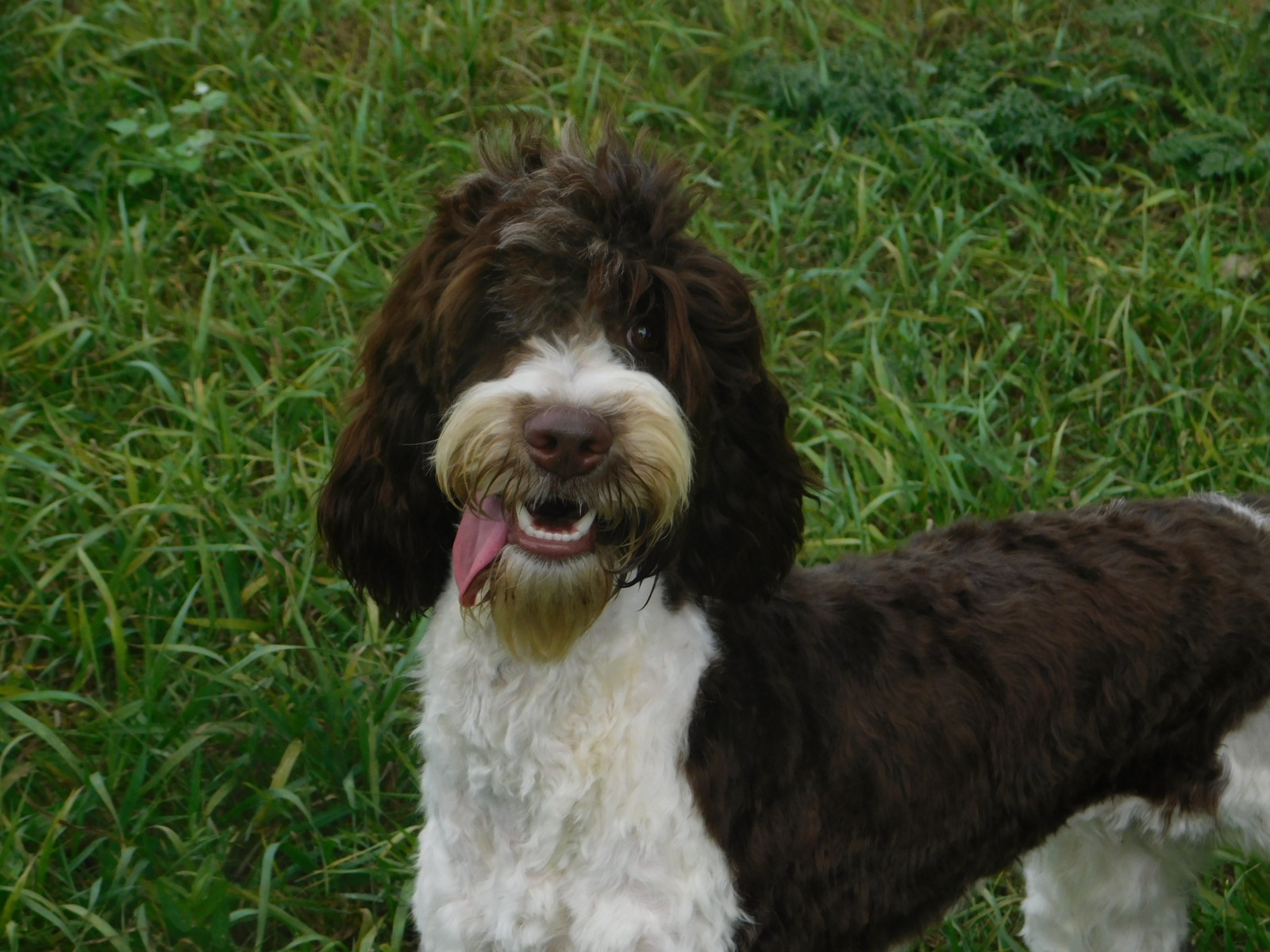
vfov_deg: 12.9
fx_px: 4219
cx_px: 635
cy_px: 476
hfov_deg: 17.1
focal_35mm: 115
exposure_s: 1/320
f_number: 4.8
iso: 125
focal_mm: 20.3
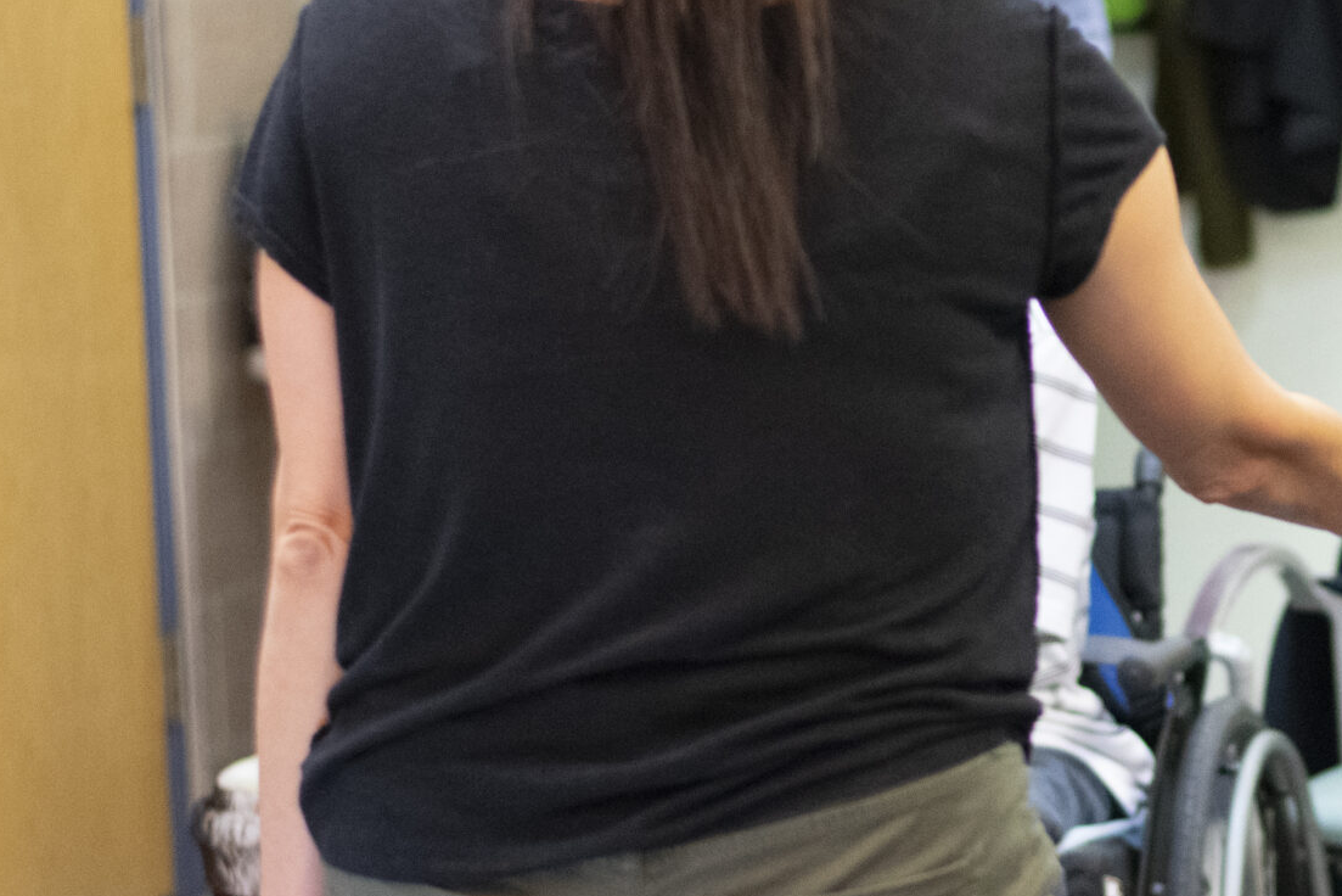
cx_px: 1464
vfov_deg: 7.9
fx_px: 6488
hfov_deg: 11.6
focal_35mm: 174
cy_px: 415
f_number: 2
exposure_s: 1/500
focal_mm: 50
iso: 2500
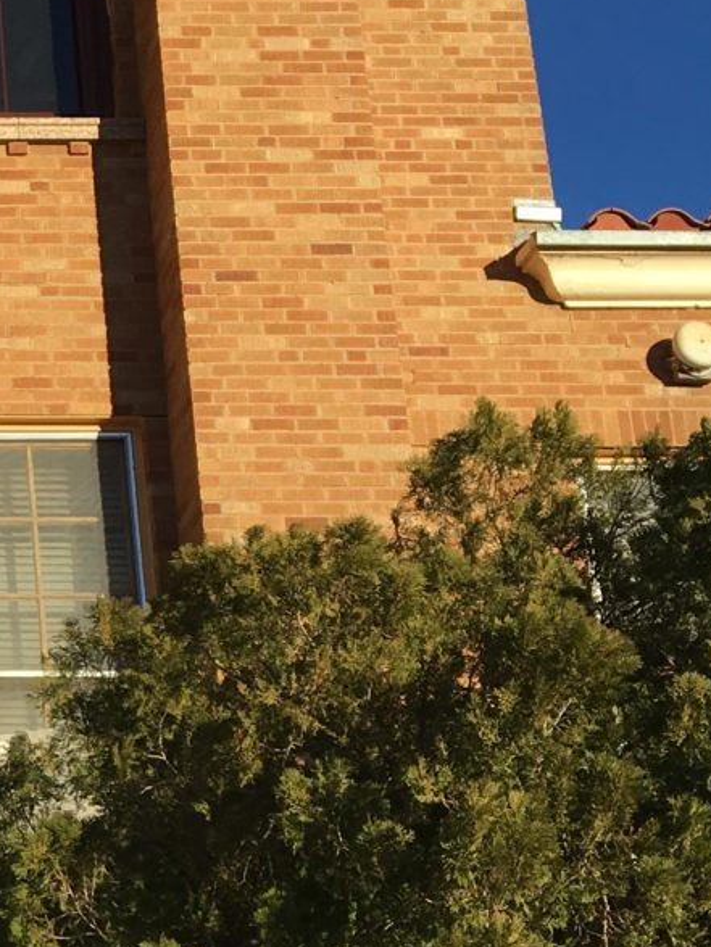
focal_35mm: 101
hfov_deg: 13.4
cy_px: 723
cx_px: -503
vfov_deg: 19.3
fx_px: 2766
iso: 25
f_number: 2.2
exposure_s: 1/1221
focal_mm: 4.15
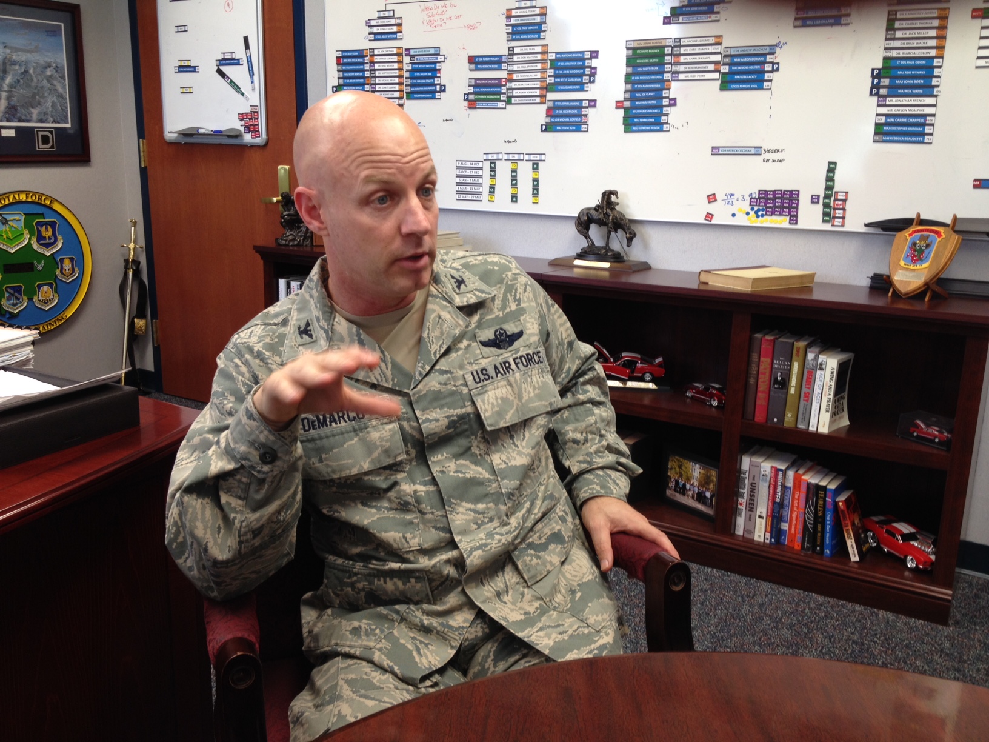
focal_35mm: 35
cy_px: 371
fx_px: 1000
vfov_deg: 40.7
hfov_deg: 52.6
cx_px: 494
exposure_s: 1/20
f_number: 2.4
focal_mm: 4.28
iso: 50
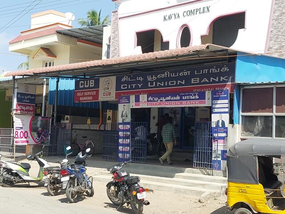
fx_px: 247
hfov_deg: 60.0
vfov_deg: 46.8
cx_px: 142
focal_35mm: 30
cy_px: 107
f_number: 1.8
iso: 20
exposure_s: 1/493
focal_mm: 4.6
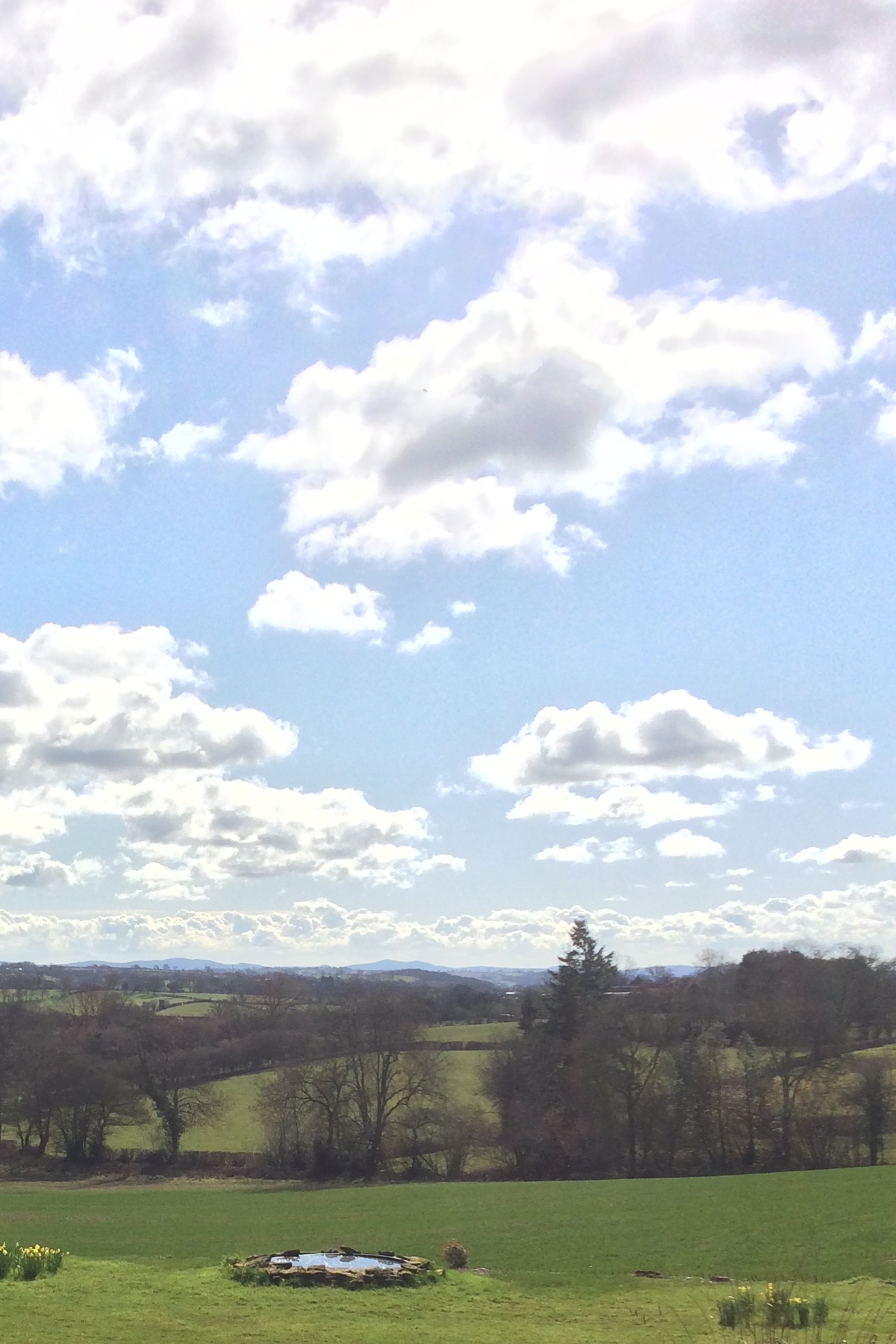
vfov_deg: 38.4
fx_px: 1866
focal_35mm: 50
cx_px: 81
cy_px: 1039
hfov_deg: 26.1
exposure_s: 1/3425
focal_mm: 4.15
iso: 32
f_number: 2.2
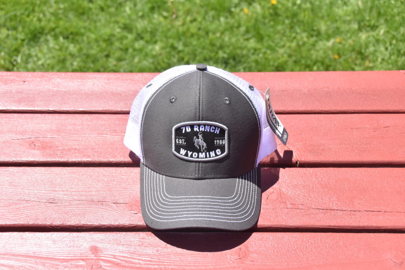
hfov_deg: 35.0
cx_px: 202
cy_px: 135
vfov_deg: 23.8
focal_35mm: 57
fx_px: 641
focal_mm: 38
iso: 1250
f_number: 5.6
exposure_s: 1/4000
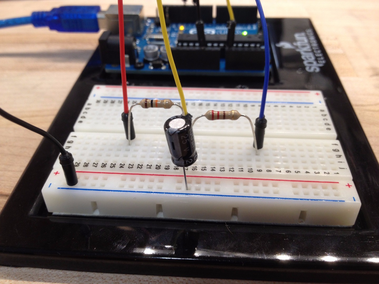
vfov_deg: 40.7
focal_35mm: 35
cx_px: 190
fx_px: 383
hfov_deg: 52.6
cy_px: 142
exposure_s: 1/20
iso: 80
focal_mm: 4.28
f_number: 2.4
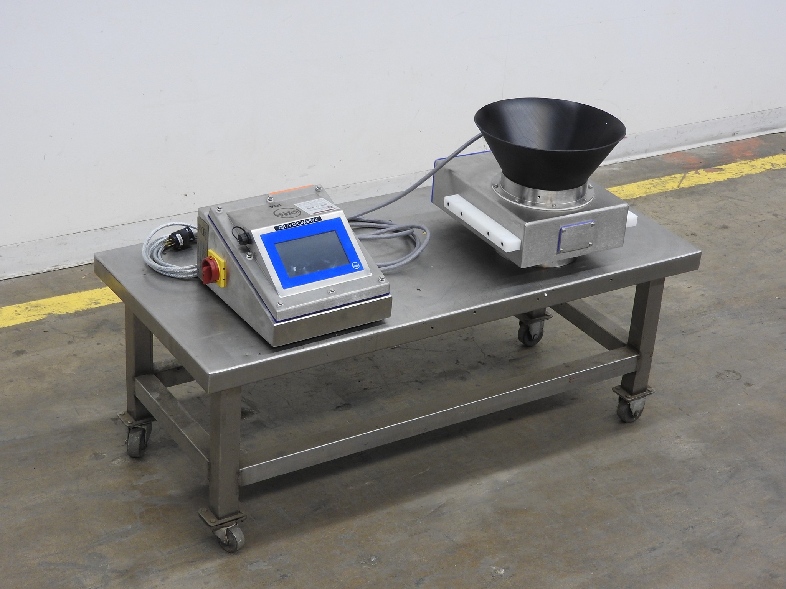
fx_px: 1589
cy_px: 294
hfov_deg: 27.8
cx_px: 393
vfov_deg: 21.0
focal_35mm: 70
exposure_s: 1/30
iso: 200
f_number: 4.5
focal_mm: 12.5
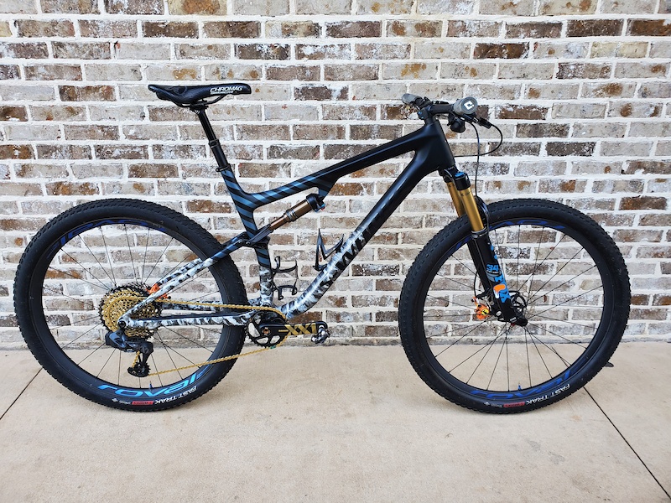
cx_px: 336
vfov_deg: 53.1
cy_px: 252
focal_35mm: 26
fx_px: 504
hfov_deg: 67.3
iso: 125
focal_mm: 4.3
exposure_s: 1/120
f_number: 2.4
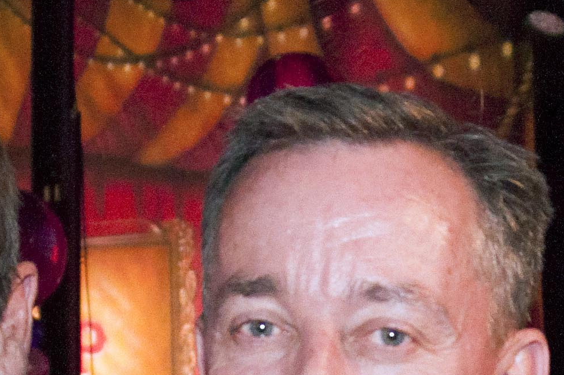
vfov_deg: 7.4
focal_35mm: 183
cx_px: 528
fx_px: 2864
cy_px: 557
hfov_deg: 11.2
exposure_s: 1/60
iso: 400
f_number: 5.6
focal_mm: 28
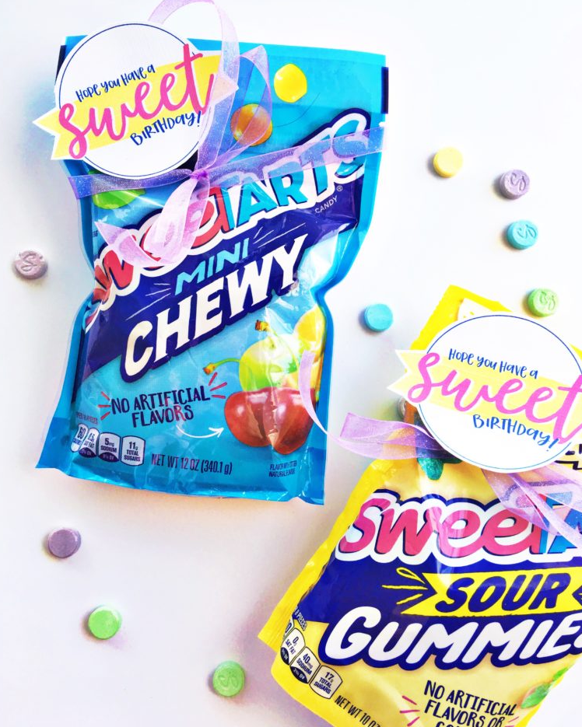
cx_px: 289
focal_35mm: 31
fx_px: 667
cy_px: 341
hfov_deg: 47.1
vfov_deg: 57.1
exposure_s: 1/120
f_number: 2.2
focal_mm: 4.15
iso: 40
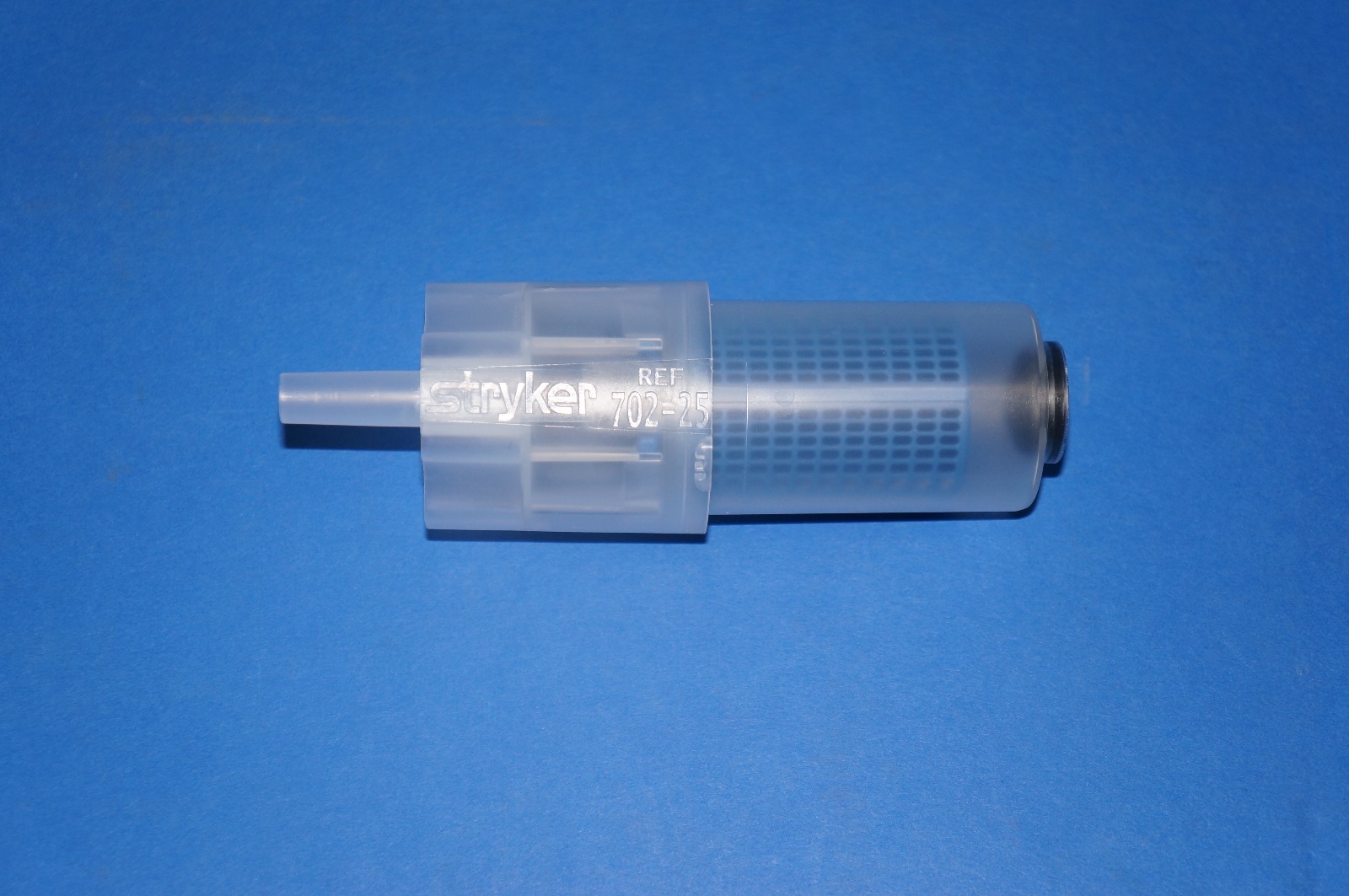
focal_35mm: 64
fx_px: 2414
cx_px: 674
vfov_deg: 21.0
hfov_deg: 31.2
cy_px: 448
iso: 400
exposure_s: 1/60
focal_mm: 43
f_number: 4.5
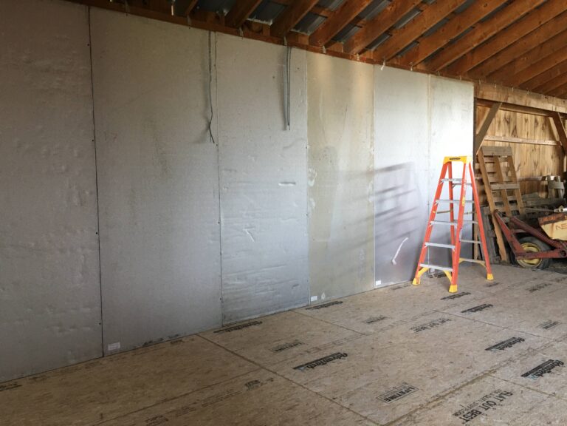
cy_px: 213
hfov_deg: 61.7
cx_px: 284
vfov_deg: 48.2
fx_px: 475
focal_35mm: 29
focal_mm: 4.15
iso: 32
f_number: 2.2
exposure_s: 1/15
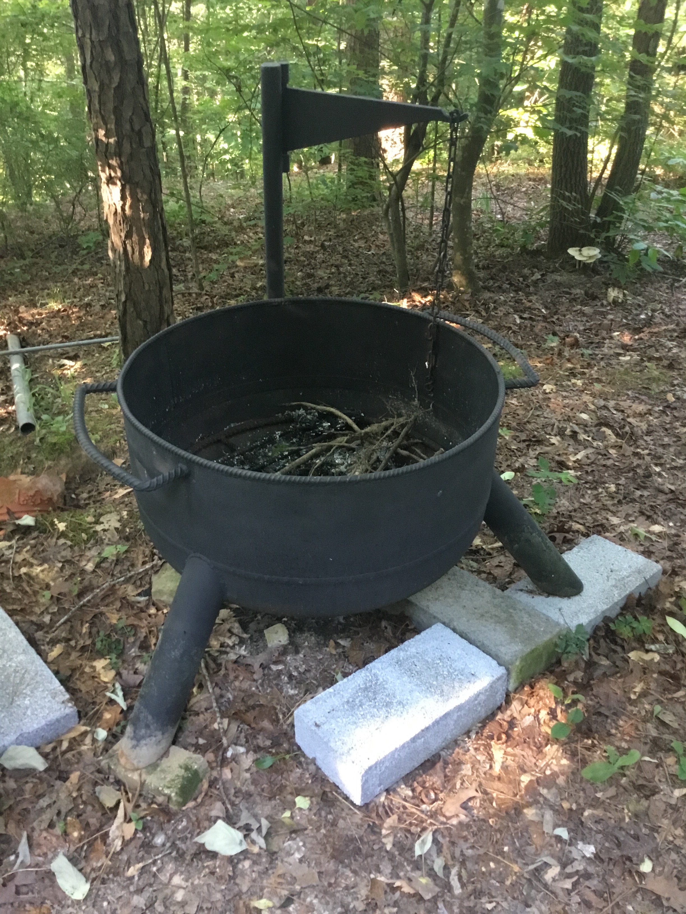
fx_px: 819
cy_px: 457
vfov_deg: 58.4
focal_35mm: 31
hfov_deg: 45.4
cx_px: 343
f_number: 2.4
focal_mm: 3.3
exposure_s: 1/24
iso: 200
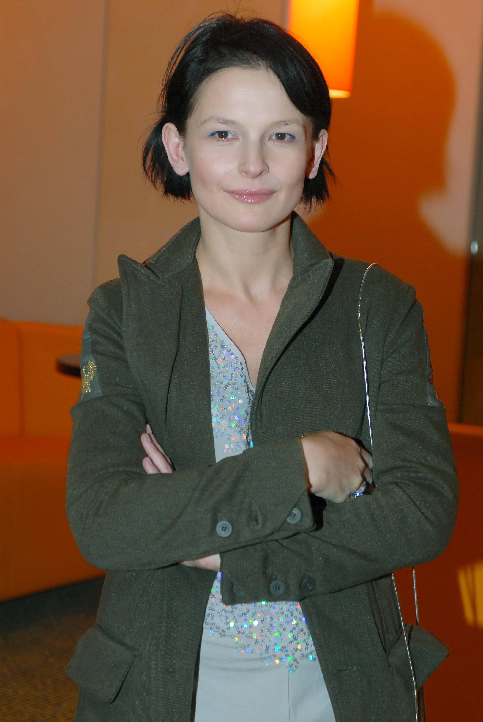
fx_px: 1686
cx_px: 242
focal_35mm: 84
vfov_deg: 24.2
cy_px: 361
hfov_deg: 16.3
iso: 400
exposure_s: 1/60
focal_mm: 56
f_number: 4
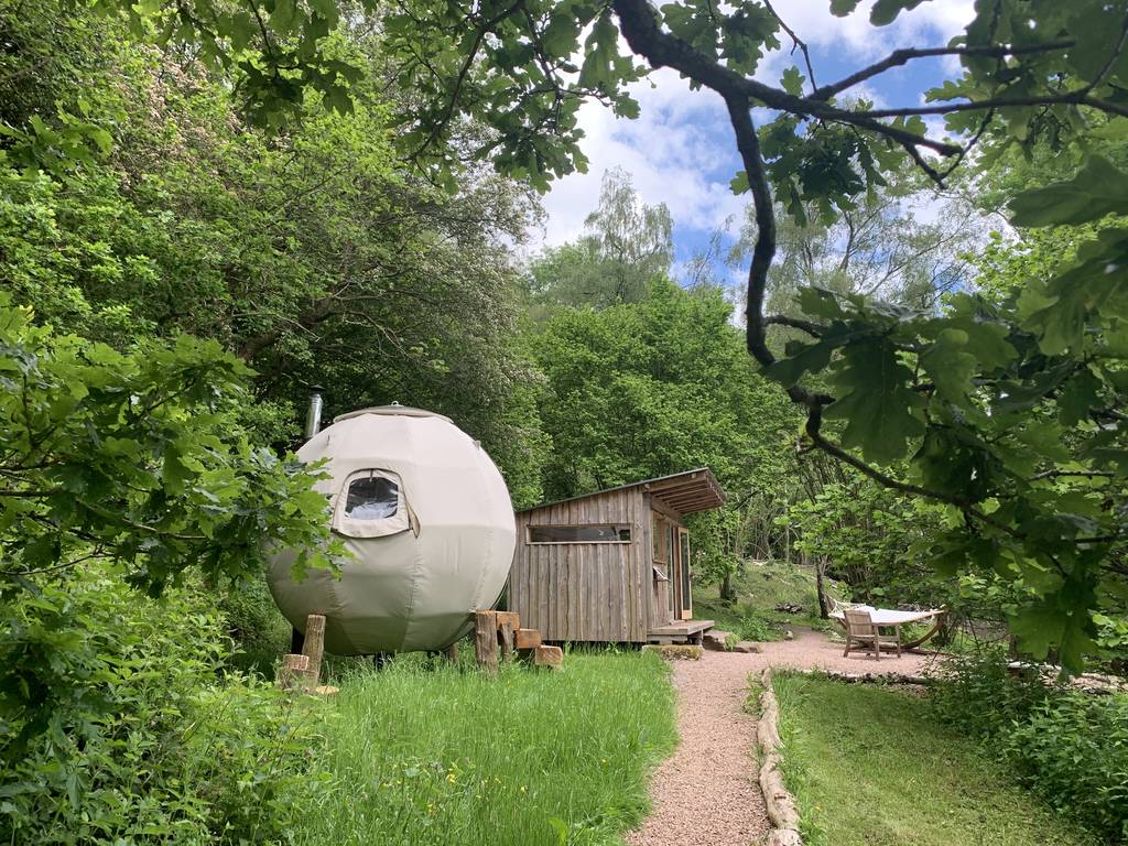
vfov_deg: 53.1
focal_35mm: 26
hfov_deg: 67.3
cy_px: 423
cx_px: 564
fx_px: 847
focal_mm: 4.25
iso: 25
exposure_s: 1/543
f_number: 1.8
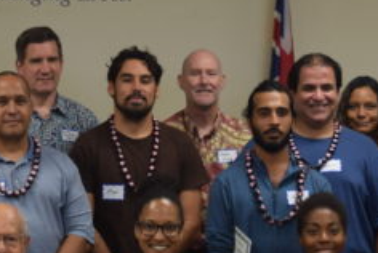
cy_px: 191
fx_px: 1640
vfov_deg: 8.8
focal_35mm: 156
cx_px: 94
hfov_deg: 13.1
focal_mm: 24
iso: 400
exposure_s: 1/80
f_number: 4.5
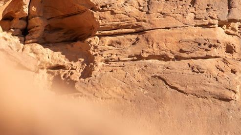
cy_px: -66
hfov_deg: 9.1
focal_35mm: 238
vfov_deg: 5.1
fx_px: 1520
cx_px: 94
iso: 100
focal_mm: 70
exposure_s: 1/125
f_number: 10
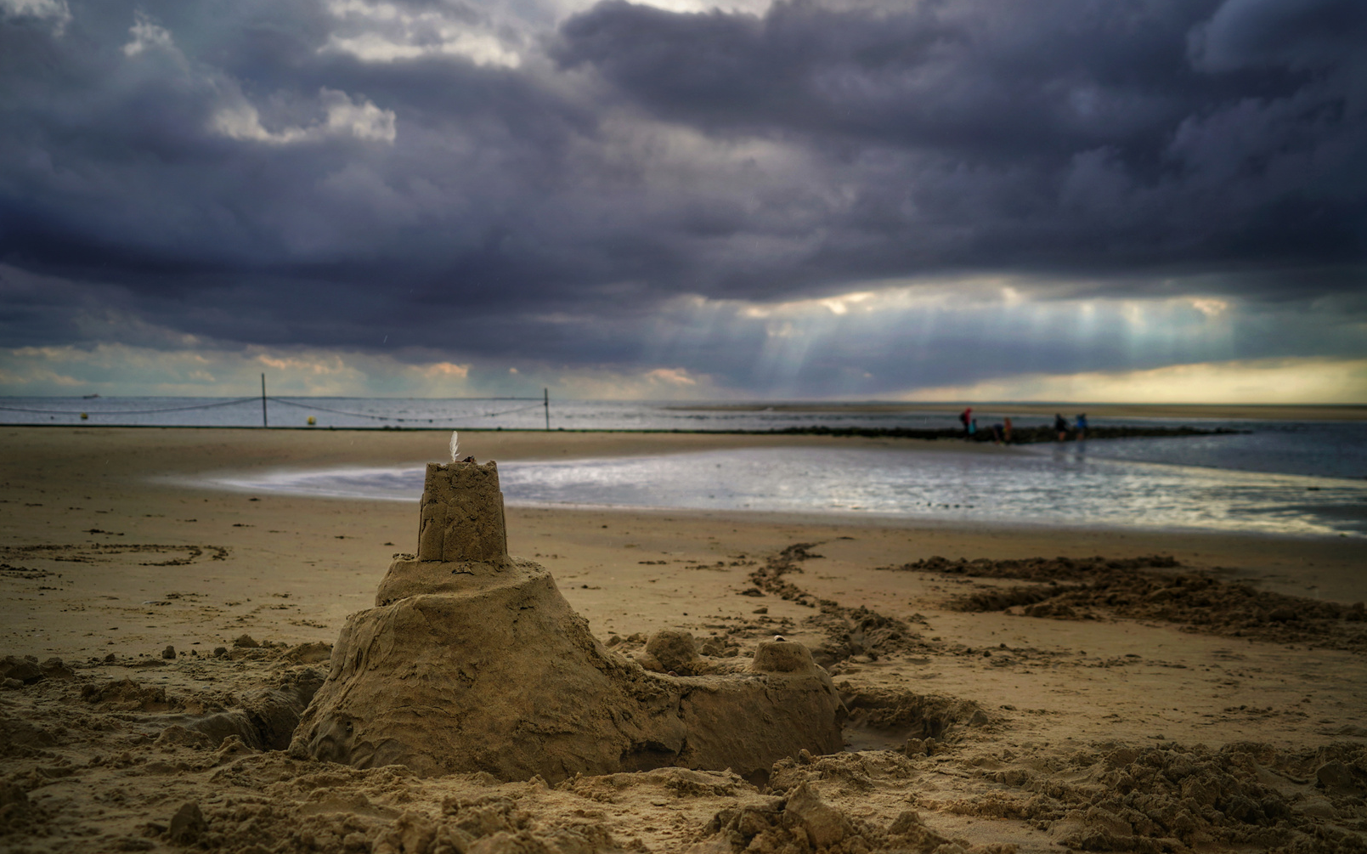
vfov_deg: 32.8
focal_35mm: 39
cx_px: 682
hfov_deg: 50.4
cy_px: 444
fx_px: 1453
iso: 100
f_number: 4
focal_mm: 38
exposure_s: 1/640
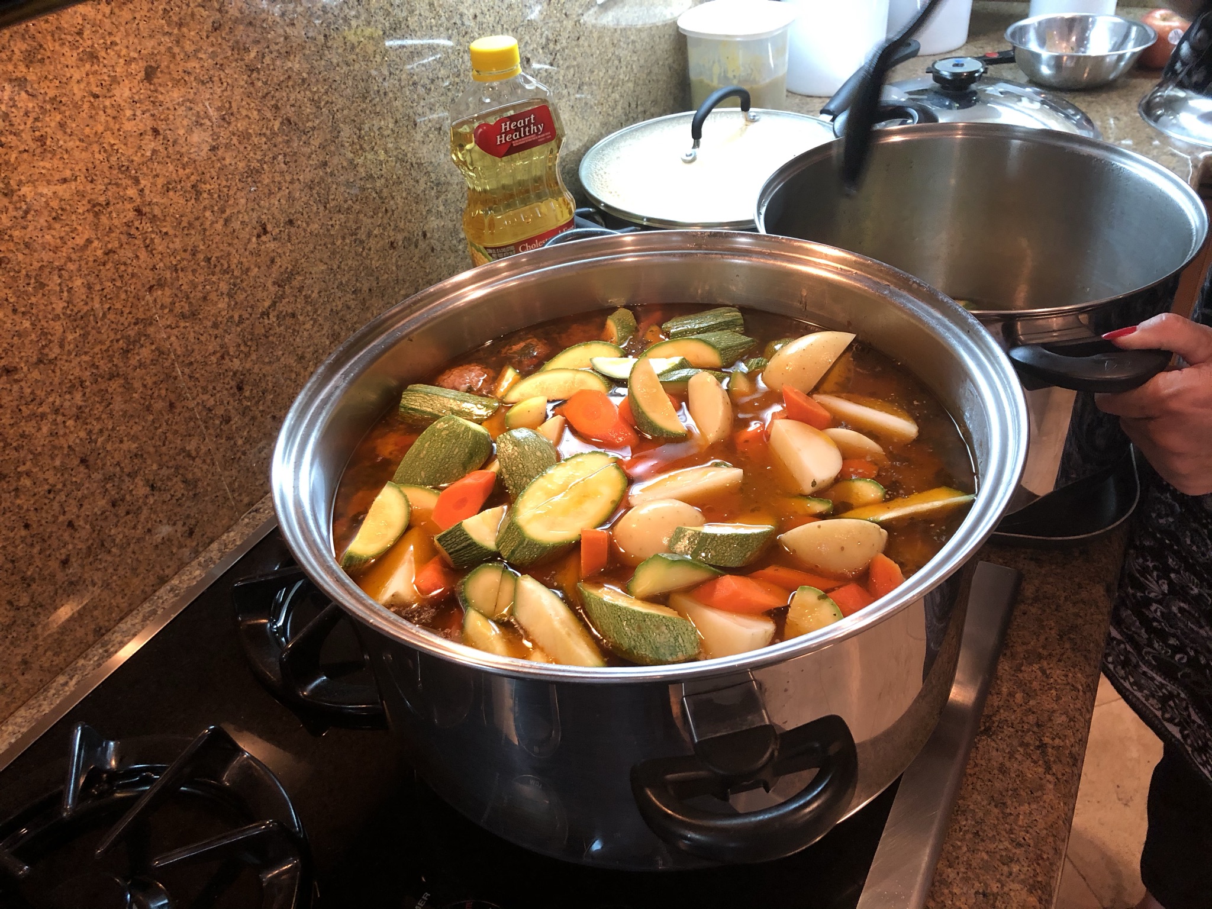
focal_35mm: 28
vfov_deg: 49.7
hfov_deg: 63.4
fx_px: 980
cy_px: 454
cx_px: 606
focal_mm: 4
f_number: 1.8
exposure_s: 1/15
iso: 64
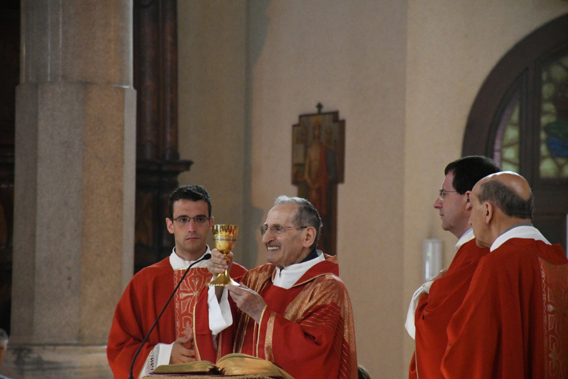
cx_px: 284
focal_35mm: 210
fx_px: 3313
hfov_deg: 9.8
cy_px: 190
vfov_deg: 6.5
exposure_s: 1/250
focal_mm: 140
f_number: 5.6
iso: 10000
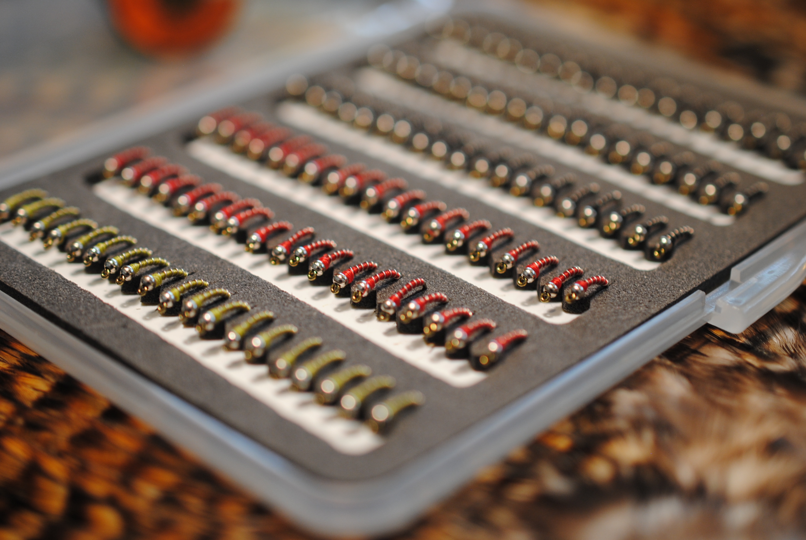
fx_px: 1345
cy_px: 270
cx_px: 403
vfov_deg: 22.7
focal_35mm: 60
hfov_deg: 33.4
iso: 200
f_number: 3.2
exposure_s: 1/30
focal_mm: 40
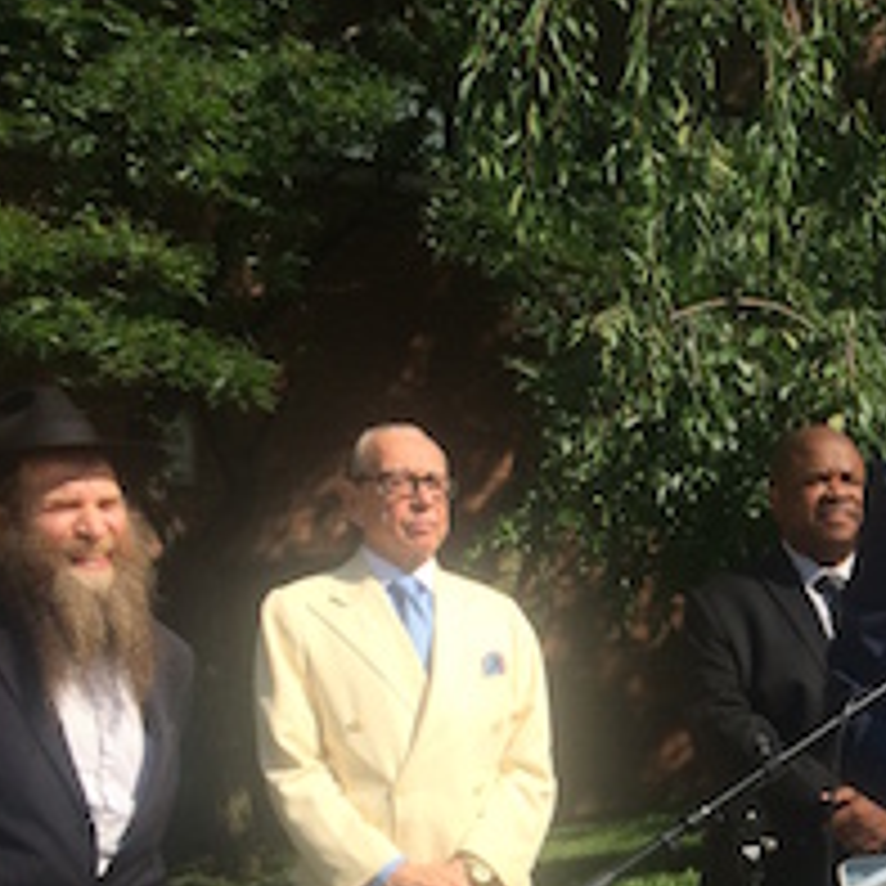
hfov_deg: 24.6
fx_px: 1882
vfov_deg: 25.5
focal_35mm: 65
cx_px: 980
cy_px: 834
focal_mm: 4.15
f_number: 2.2
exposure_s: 1/1786
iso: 32
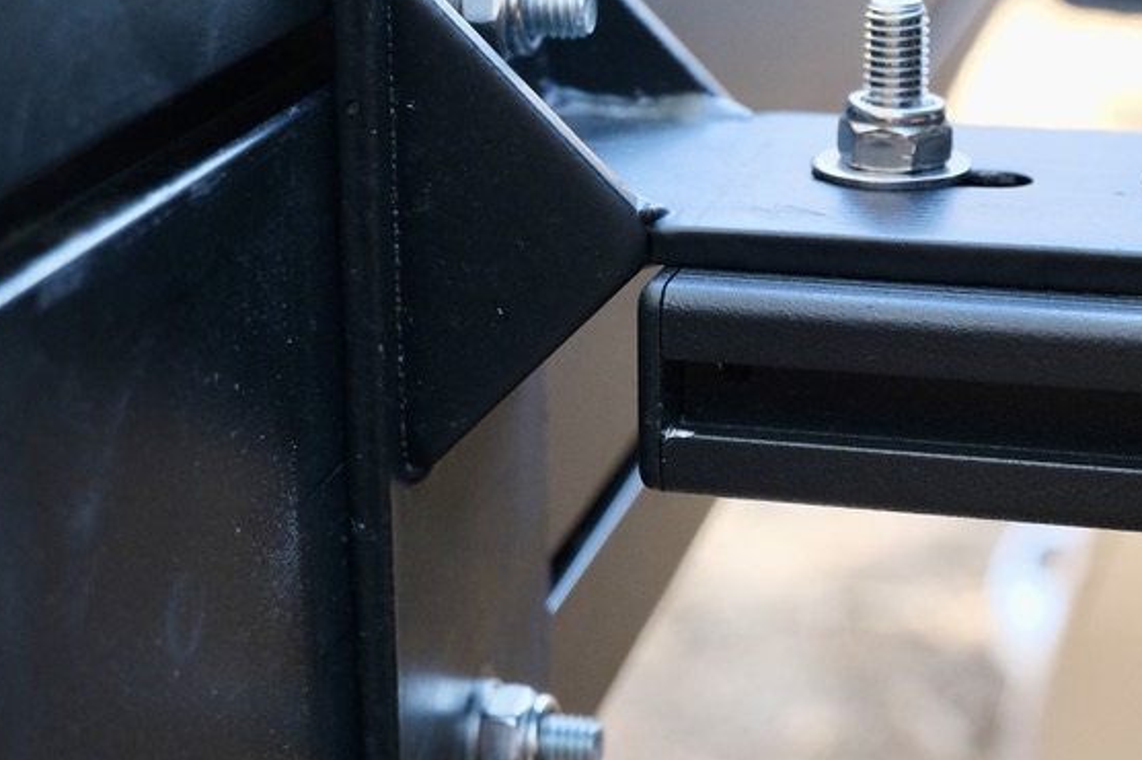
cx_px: 889
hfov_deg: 23.4
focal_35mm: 86
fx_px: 2726
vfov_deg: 15.9
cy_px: 290
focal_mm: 29.6
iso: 1250
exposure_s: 1/100
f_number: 4.5
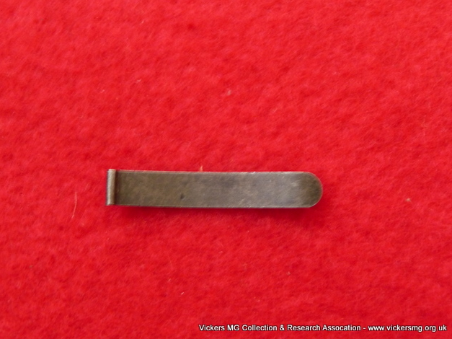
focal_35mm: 49
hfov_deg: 38.9
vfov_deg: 29.7
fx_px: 640
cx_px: 228
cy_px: 169
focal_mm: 8
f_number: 4.2
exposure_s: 1/8
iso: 400
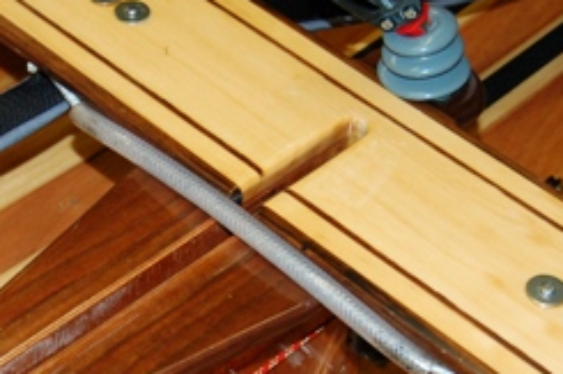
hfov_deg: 19.5
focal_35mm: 104
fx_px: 1625
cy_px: 287
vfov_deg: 13.1
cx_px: 152
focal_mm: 34
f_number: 4.5
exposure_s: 1/60
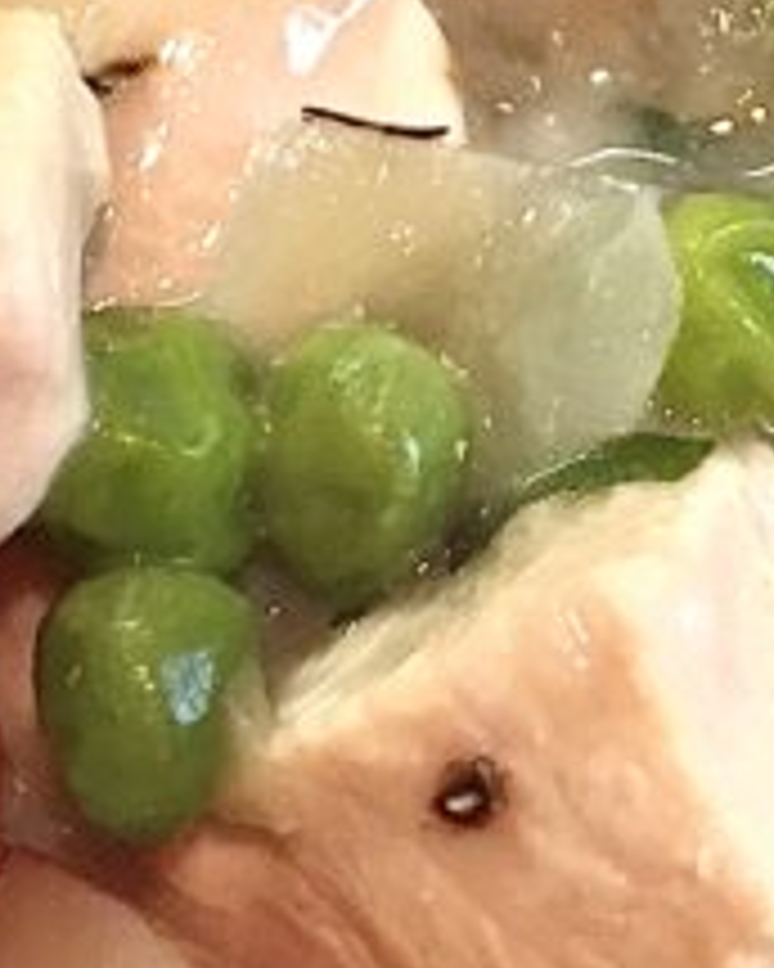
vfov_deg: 12.5
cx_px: 446
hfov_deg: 11.4
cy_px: -1004
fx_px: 3866
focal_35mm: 135
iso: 50
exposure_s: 1/30
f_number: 2.2
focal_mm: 4.15
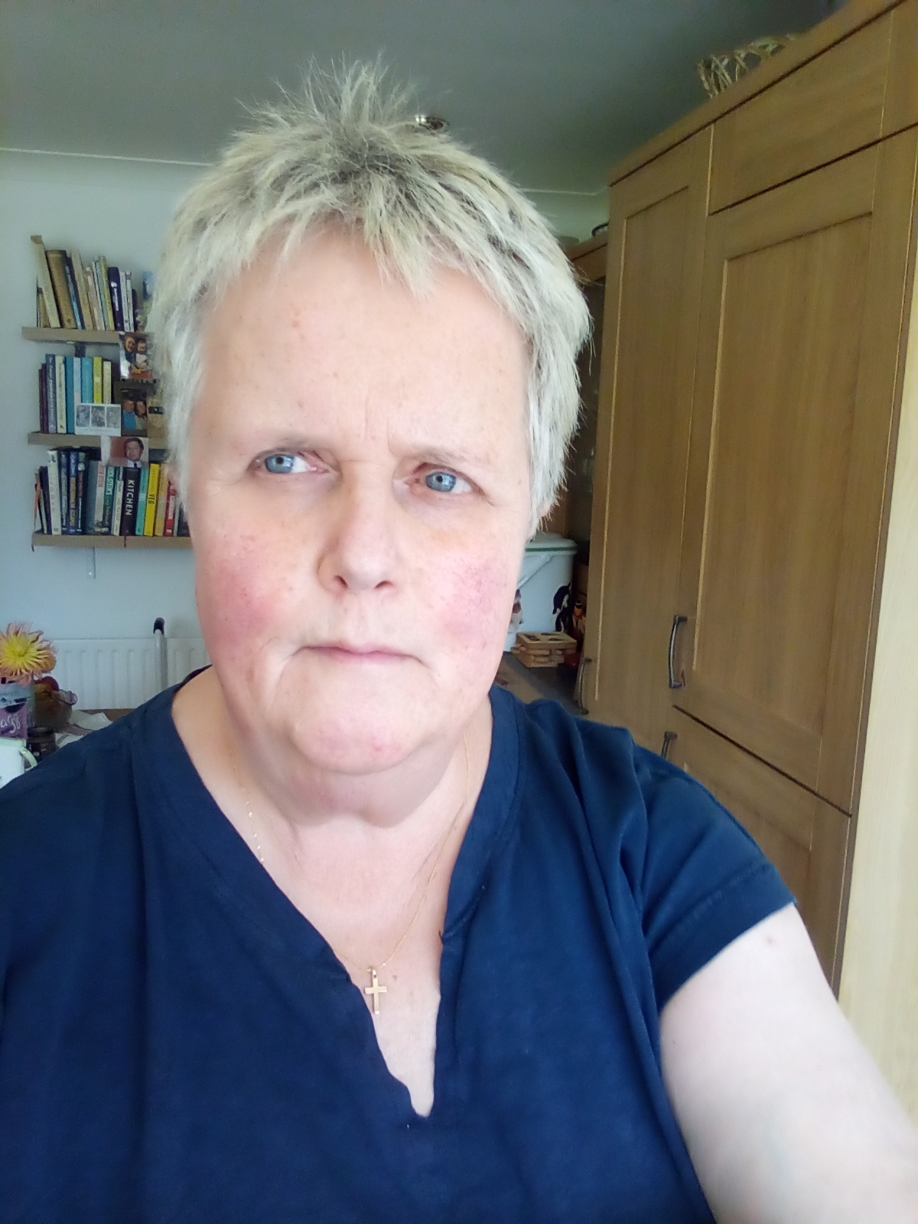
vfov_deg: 61.7
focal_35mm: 29
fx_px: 1025
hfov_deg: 48.2
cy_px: 612
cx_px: 459
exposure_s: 1/40
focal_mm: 2.27
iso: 119
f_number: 2.2
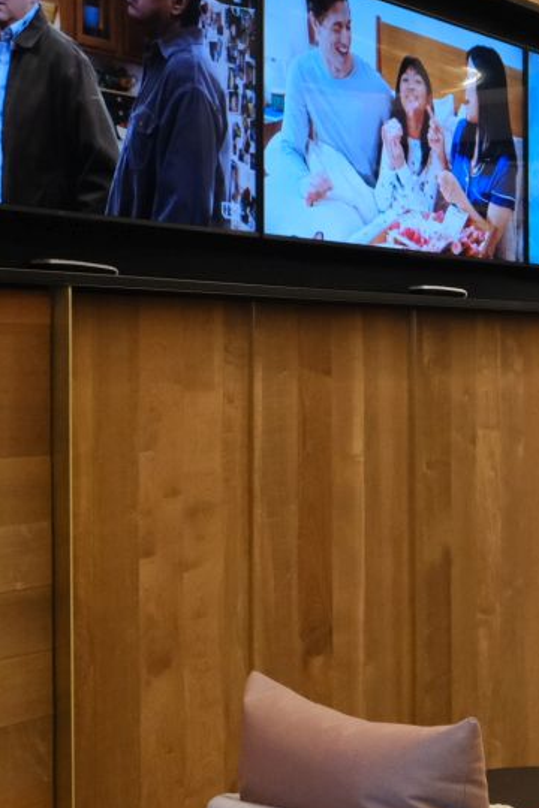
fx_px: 1617
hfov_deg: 15.0
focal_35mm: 72
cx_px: 1115
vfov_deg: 28.1
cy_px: 408
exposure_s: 1/42
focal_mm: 16
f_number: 7.1
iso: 3200
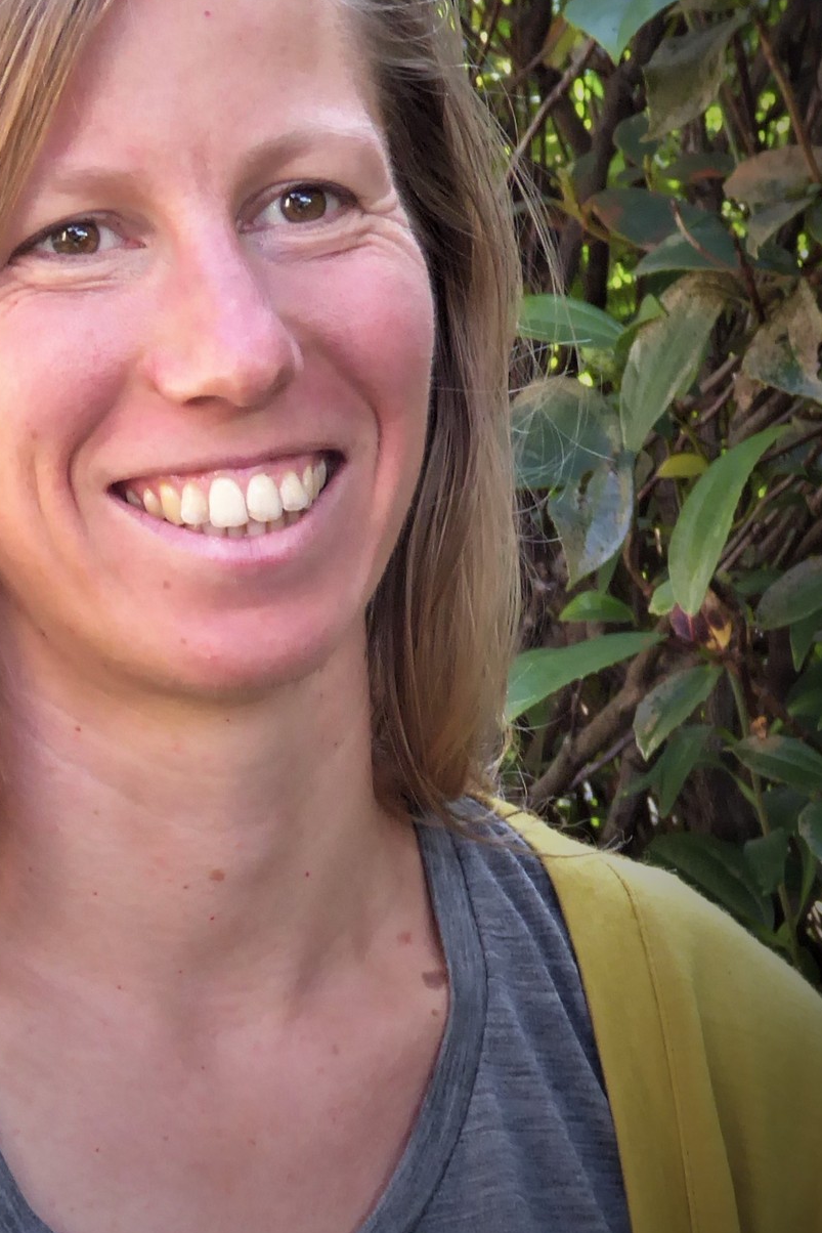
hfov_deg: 9.7
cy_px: 395
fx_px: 4827
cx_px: 133
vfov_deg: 14.5
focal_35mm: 141
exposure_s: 1/60
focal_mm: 14.1
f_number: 4.7
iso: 250
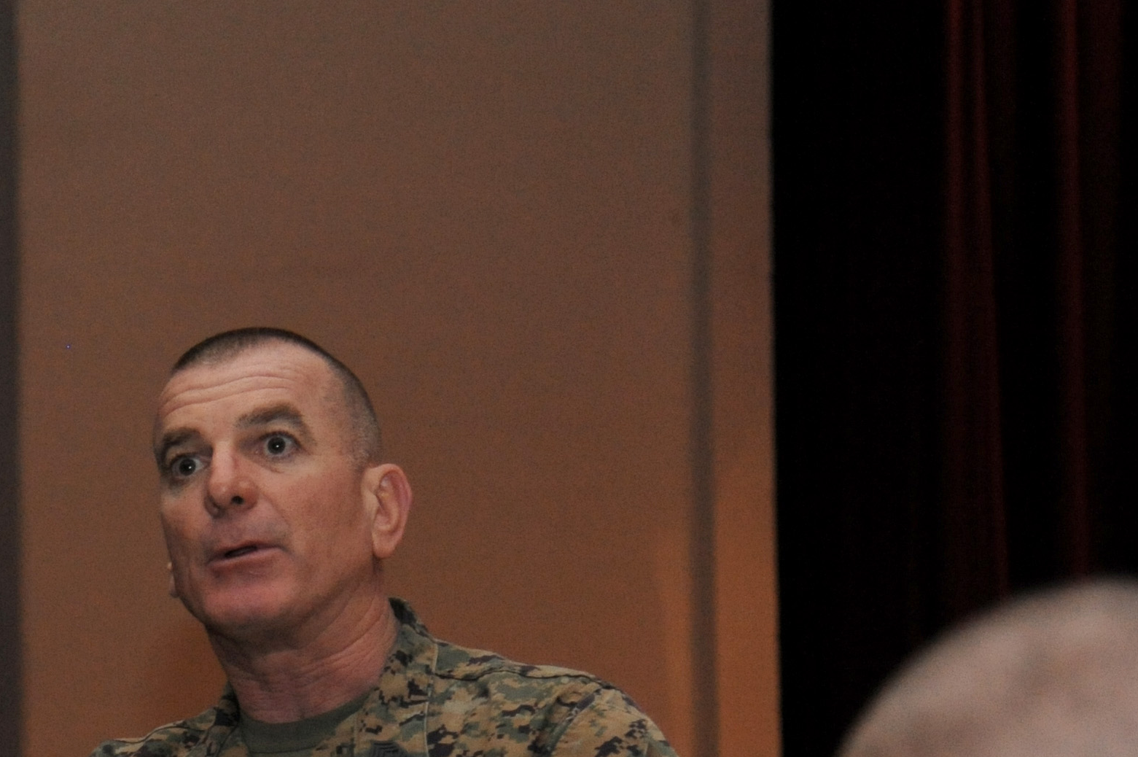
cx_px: -253
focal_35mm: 150
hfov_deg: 13.3
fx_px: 4738
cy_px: 1015
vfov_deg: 9.0
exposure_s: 1/125
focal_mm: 55
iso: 2500
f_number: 4
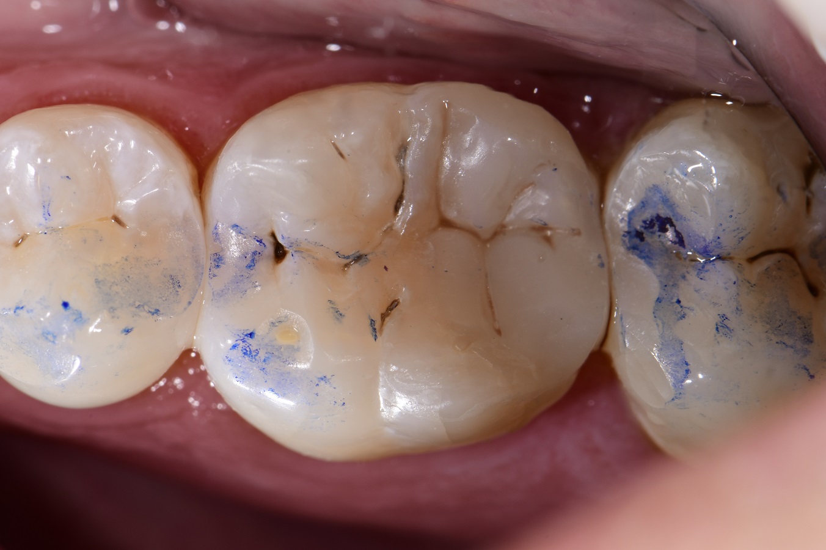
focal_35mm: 157
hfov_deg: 13.1
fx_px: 3600
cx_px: 413
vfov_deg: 8.7
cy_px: 275
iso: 200
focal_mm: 105
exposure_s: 1/160
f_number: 32
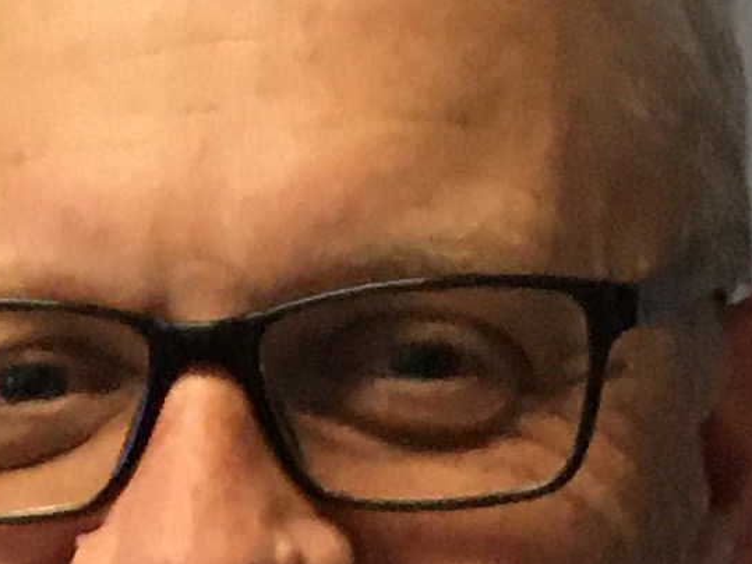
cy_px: 1261
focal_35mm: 217
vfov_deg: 6.6
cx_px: -550
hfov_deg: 8.8
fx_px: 4713
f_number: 2.2
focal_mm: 4.15
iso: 200
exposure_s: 1/25
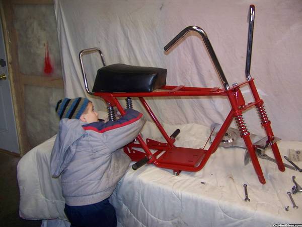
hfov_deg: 51.4
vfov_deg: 39.7
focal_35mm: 36
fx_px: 314
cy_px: 114
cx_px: 151
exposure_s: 1/30
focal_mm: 5.85
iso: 200
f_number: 2.8
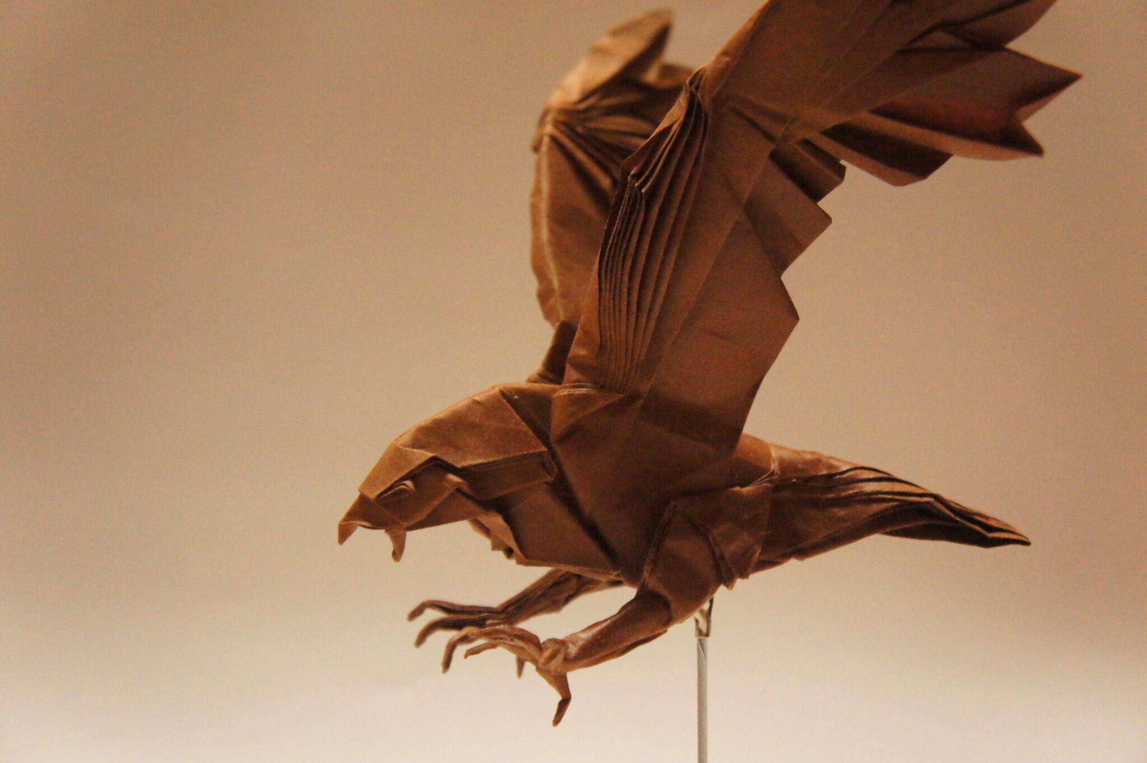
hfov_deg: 36.9
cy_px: 382
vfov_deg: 25.0
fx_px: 1719
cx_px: 574
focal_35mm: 54
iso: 6400
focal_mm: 36
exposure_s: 1/40
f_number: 4.5
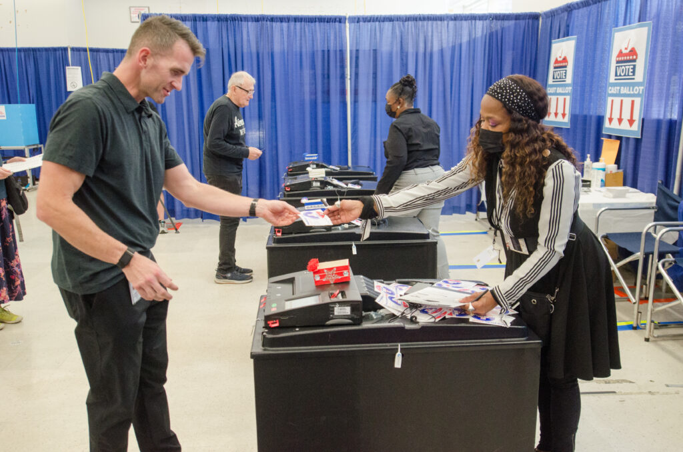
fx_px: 625
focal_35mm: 33
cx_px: 342
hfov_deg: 57.3
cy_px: 226
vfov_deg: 39.8
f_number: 2.8
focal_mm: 22
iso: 1250
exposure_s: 1/320
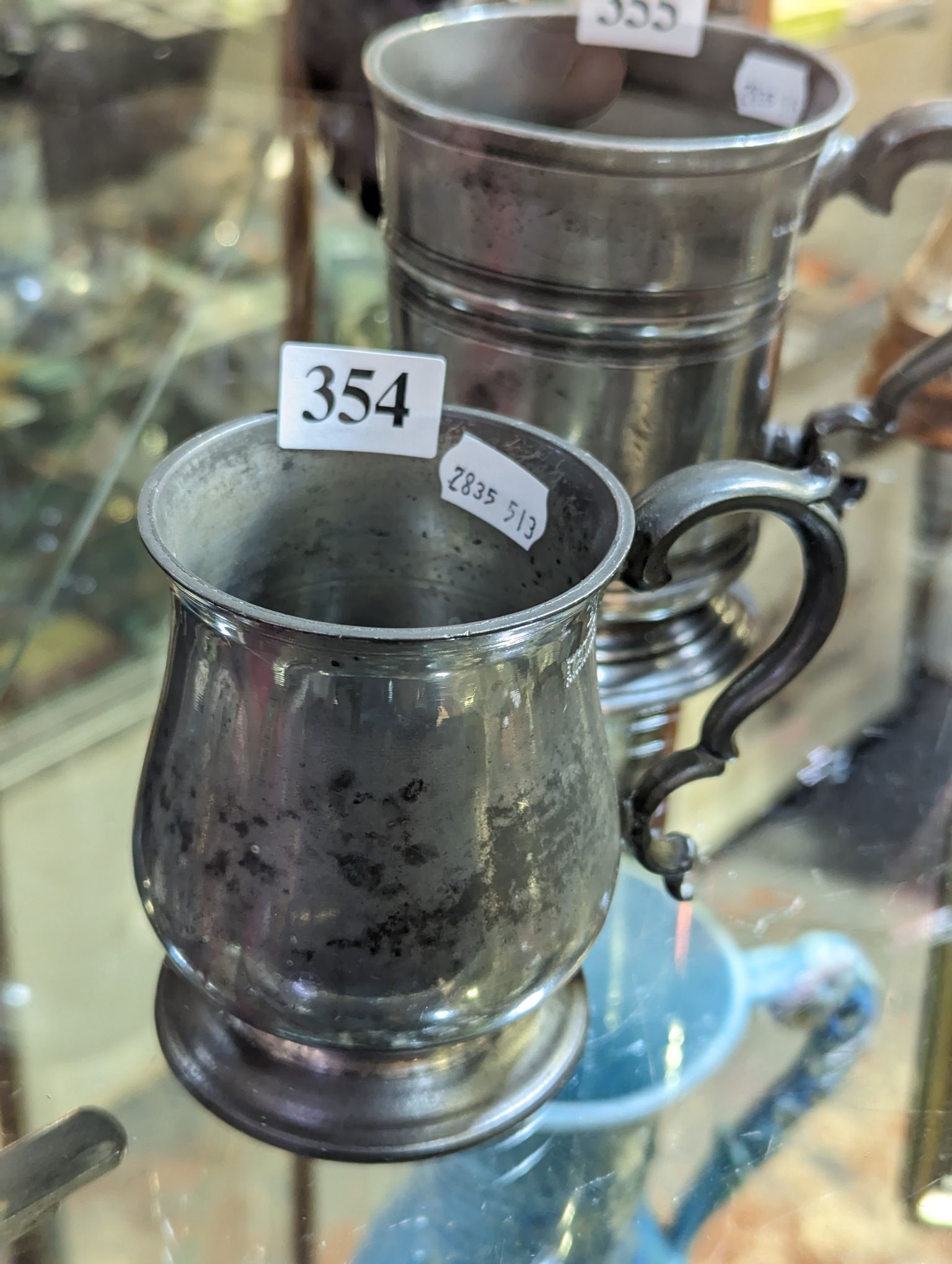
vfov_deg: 39.6
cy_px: 632
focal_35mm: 48
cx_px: 476
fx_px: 1756
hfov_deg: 30.3
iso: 141
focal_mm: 6.81
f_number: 1.85
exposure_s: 1/33.3
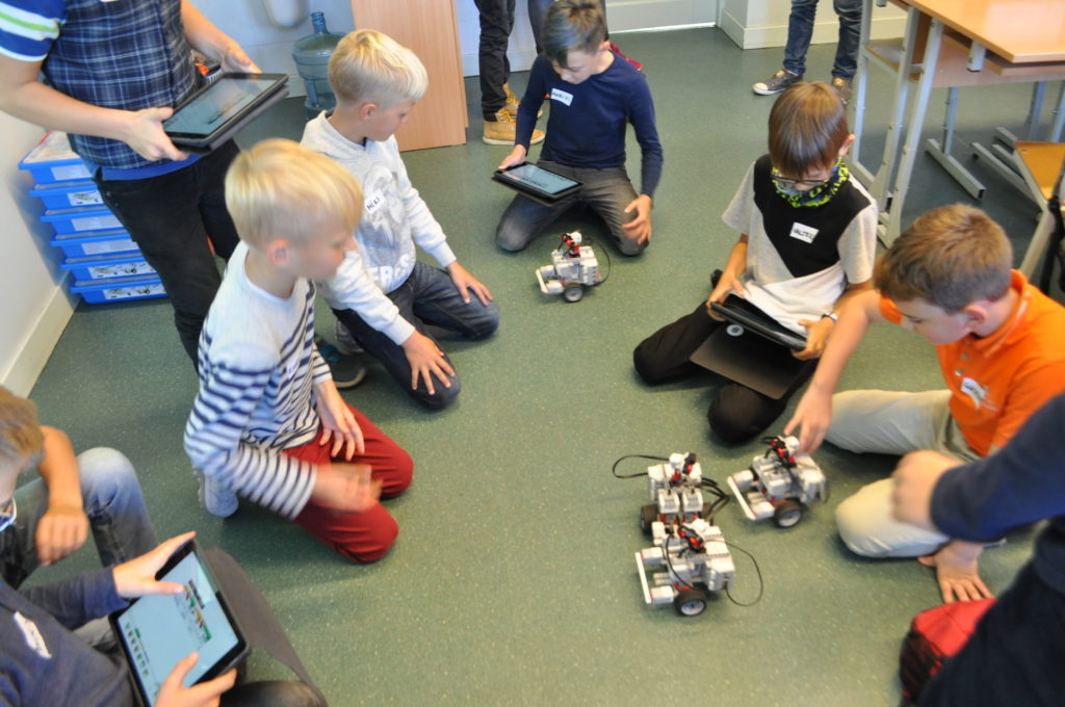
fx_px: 798
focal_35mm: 27
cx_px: 532
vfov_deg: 47.8
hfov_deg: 67.4
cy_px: 354
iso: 1000
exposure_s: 1/40
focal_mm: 18
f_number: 5.6
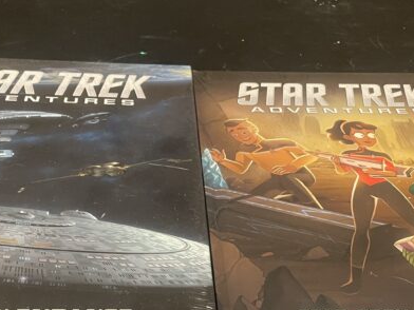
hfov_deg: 37.5
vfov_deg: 28.1
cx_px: 187
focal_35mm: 51
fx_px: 610
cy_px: 235
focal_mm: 4.2
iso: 640
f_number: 1.6
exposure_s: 1/30
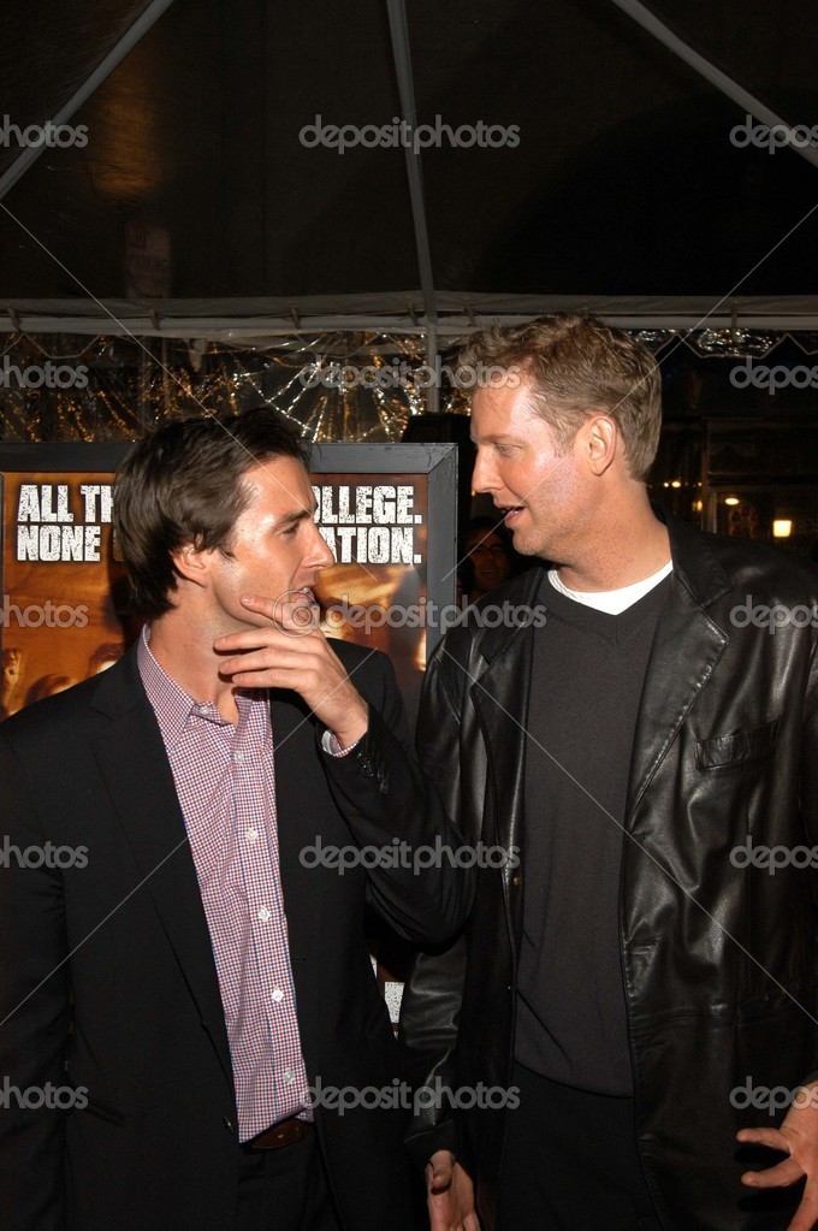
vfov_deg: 38.9
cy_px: 616
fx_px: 1742
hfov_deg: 26.4
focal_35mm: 51
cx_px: 409
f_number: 6.3
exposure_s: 1/180
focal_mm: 34
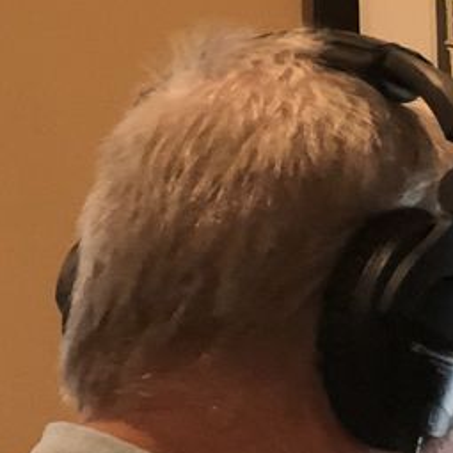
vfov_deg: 7.3
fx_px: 3509
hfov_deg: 7.0
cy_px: 640
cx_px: 1037
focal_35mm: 237
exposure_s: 1/60
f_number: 2.8
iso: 250
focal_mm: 6.6
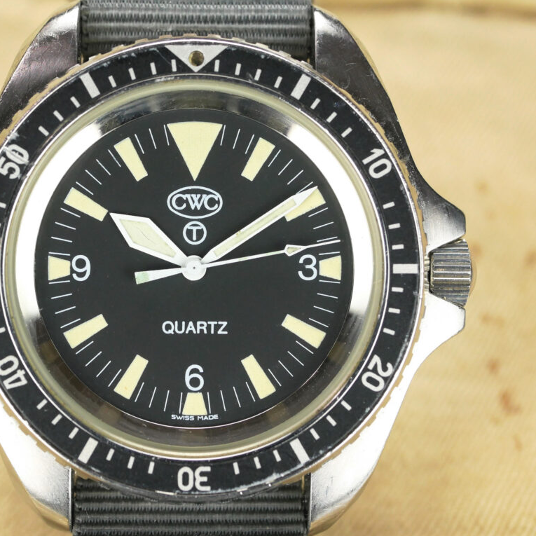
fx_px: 1244
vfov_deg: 24.3
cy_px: 268
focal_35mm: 71
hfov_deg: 24.3
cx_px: 210
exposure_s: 1/125
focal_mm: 30
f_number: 5
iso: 800
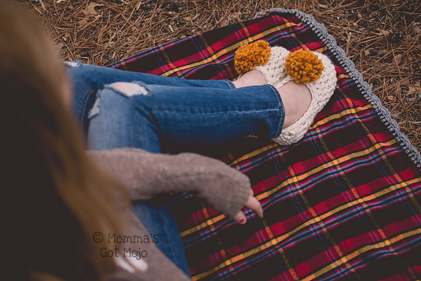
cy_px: 140
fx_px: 614
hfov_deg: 37.8
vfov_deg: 25.8
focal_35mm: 52
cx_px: 210
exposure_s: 1/640
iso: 400
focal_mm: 35
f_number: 1.8
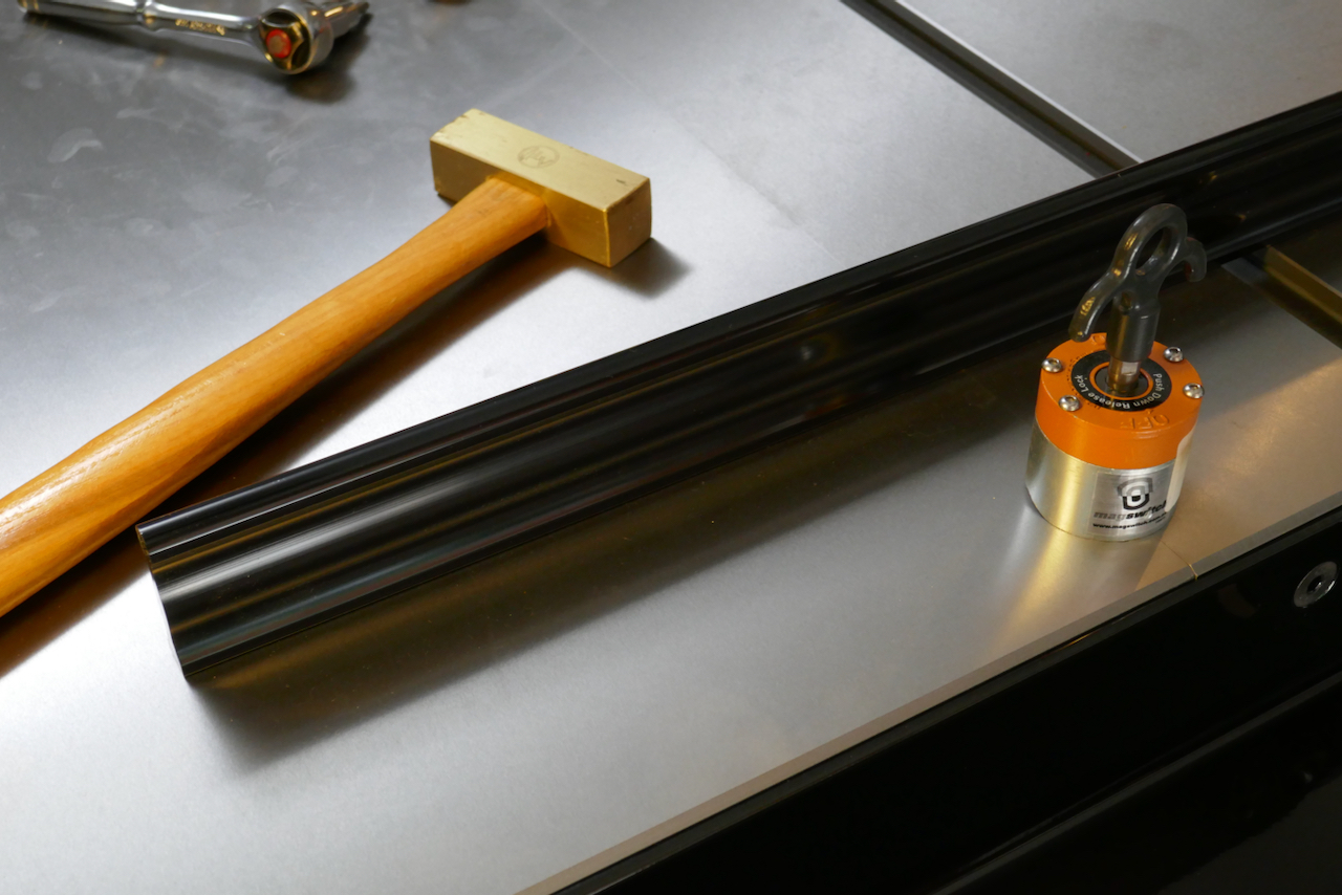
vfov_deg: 29.3
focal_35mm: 46
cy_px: 448
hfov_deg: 42.7
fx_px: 1715
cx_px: 671
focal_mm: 16.9
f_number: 5.6
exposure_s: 1/80
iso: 1000
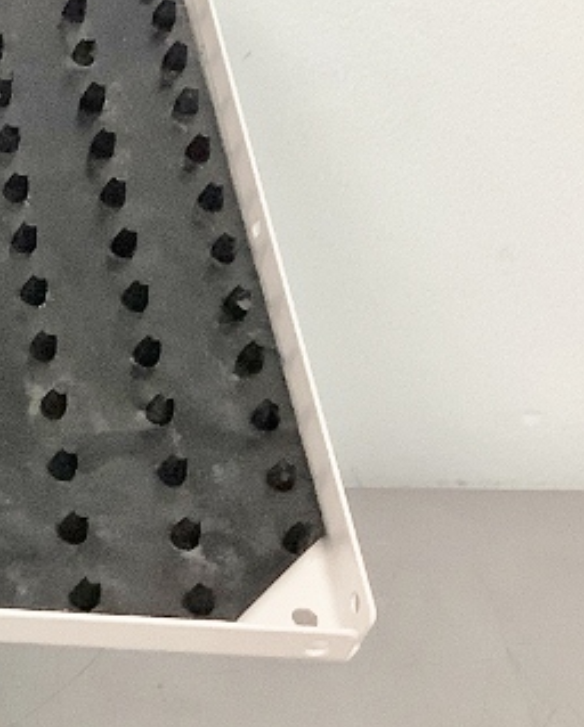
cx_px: -422
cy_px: 299
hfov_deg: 14.3
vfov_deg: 19.7
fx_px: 2092
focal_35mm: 97
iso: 250
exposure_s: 1/60
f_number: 2.4
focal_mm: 3.3
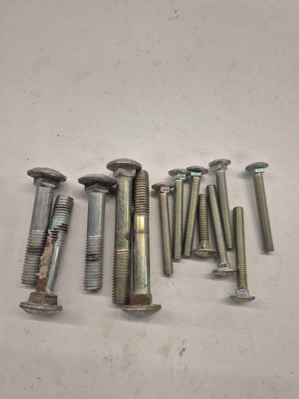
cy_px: 200
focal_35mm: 23
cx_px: 150
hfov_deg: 58.9
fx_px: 265
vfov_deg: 73.9
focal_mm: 5.4
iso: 400
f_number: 1.8
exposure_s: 1/120
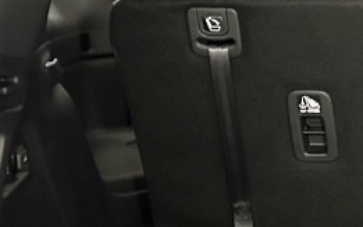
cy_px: 174
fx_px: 989
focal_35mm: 100
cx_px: 526
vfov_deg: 13.0
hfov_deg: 18.6
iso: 1250
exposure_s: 1/30
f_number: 1.78
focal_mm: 6.86
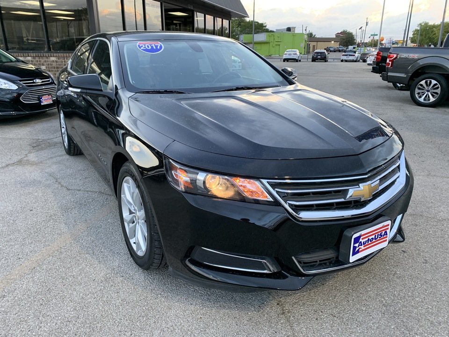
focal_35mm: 26
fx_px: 337
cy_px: 168
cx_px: 224
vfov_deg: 53.1
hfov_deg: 67.3
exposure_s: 1/120
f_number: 1.8
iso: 100
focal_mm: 4.25
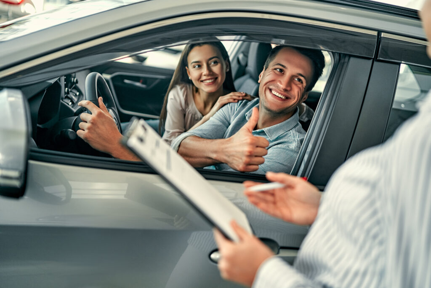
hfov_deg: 54.4
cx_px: 216
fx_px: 419
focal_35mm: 35
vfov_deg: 37.9
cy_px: 144
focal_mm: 35
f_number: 1.6
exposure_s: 1/500
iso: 400
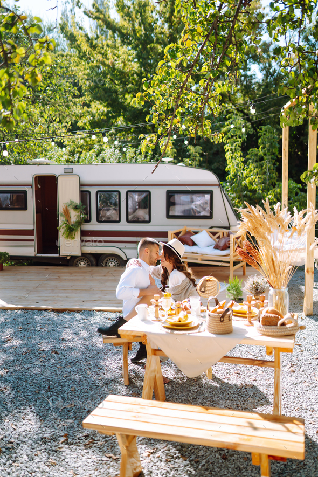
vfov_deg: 54.4
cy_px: 238
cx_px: 159
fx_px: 464
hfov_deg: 37.9
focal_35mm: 35
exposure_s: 1/5000
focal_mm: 35
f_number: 1.4
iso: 160
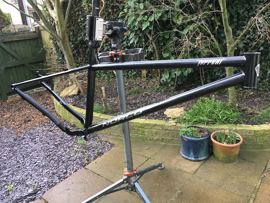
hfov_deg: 61.7
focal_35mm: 29
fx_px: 226
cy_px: 102
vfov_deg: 48.2
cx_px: 135
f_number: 2.2
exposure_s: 1/33
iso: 32
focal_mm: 4.15
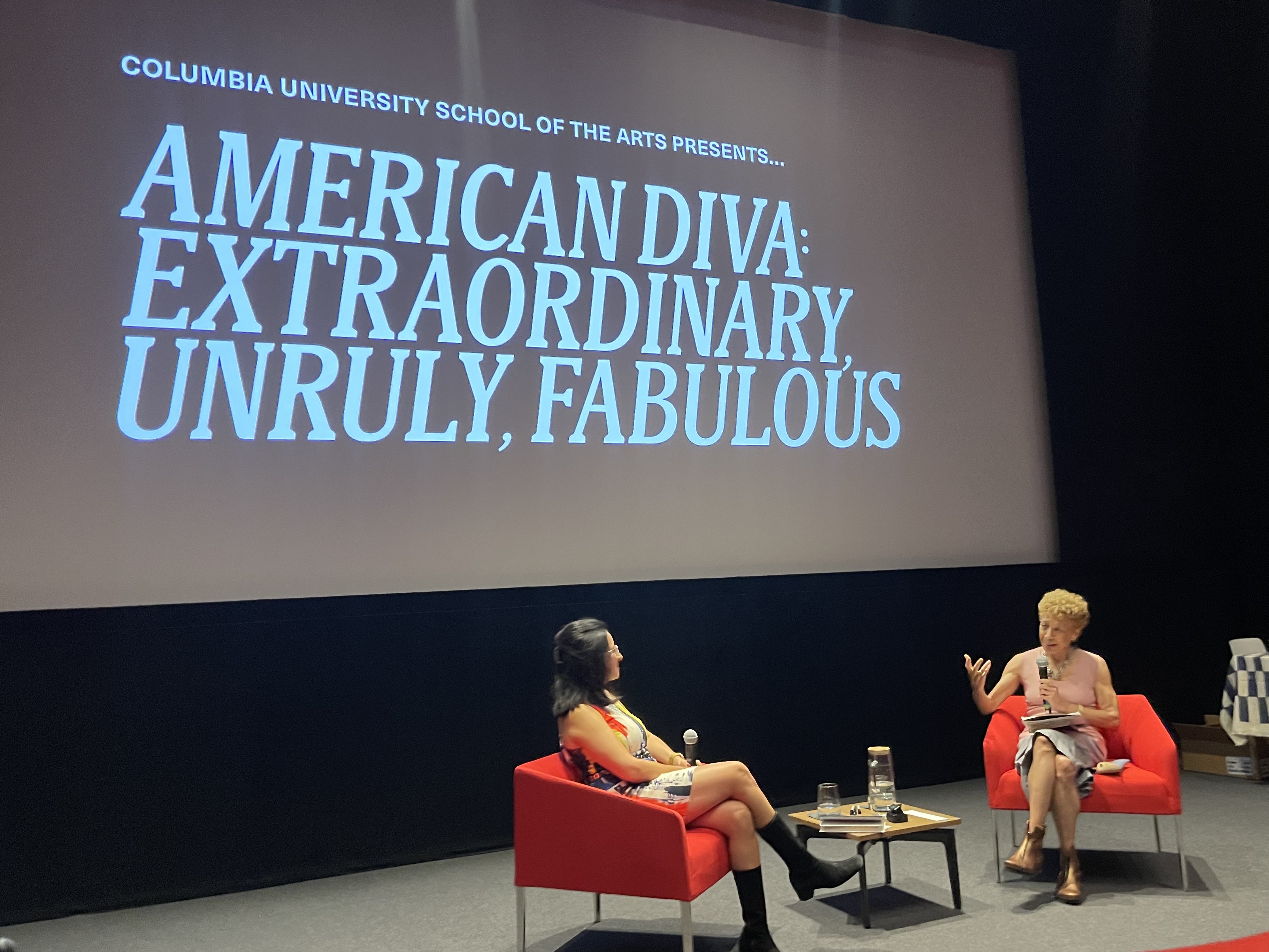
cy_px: 497
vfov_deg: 51.3
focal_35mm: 27
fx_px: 990
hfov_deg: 65.3
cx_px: 636
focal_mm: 5.1
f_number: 1.6
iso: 500
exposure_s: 1/30
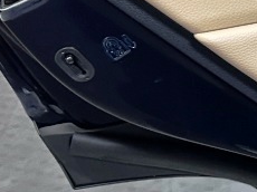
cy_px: 15
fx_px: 794
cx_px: 536
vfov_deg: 13.7
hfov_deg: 14.7
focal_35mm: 107
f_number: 1.78
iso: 320
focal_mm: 6.86
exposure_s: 1/60
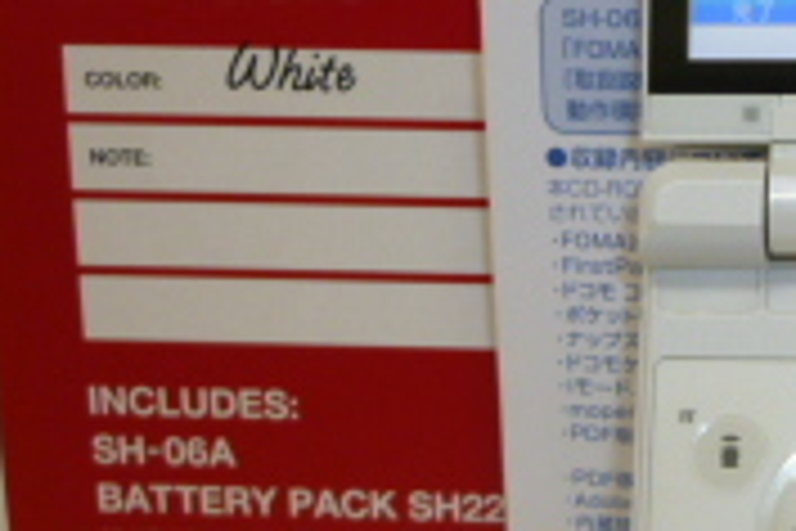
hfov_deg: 20.5
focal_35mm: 94
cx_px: 917
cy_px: 288
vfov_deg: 14.5
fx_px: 2078
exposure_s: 1/30
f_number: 2.8
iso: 100
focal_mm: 4.5
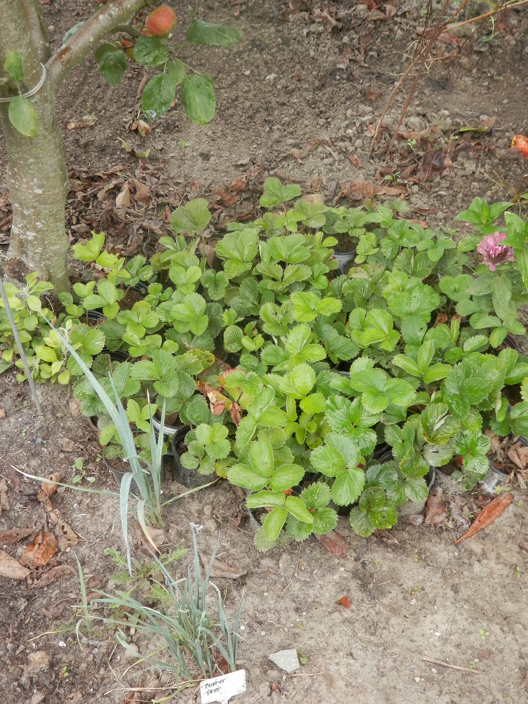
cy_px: 359
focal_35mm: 46
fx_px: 936
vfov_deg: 41.2
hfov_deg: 31.5
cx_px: 264
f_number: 3.8
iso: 80
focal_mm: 8
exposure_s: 1/80
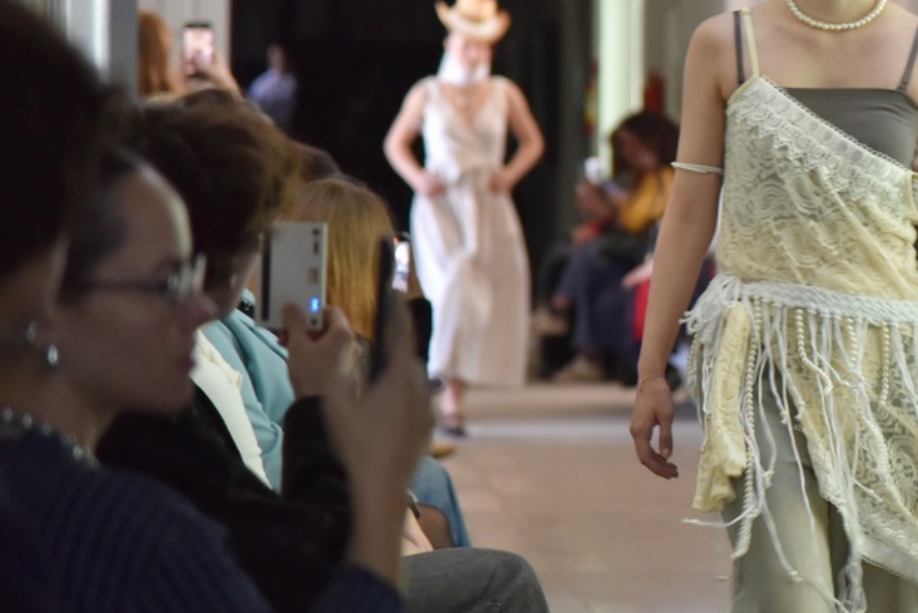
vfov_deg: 6.3
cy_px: 130
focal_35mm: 218
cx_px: 884
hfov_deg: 9.4
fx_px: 5561
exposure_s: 1/60
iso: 1600
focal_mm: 112
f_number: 4
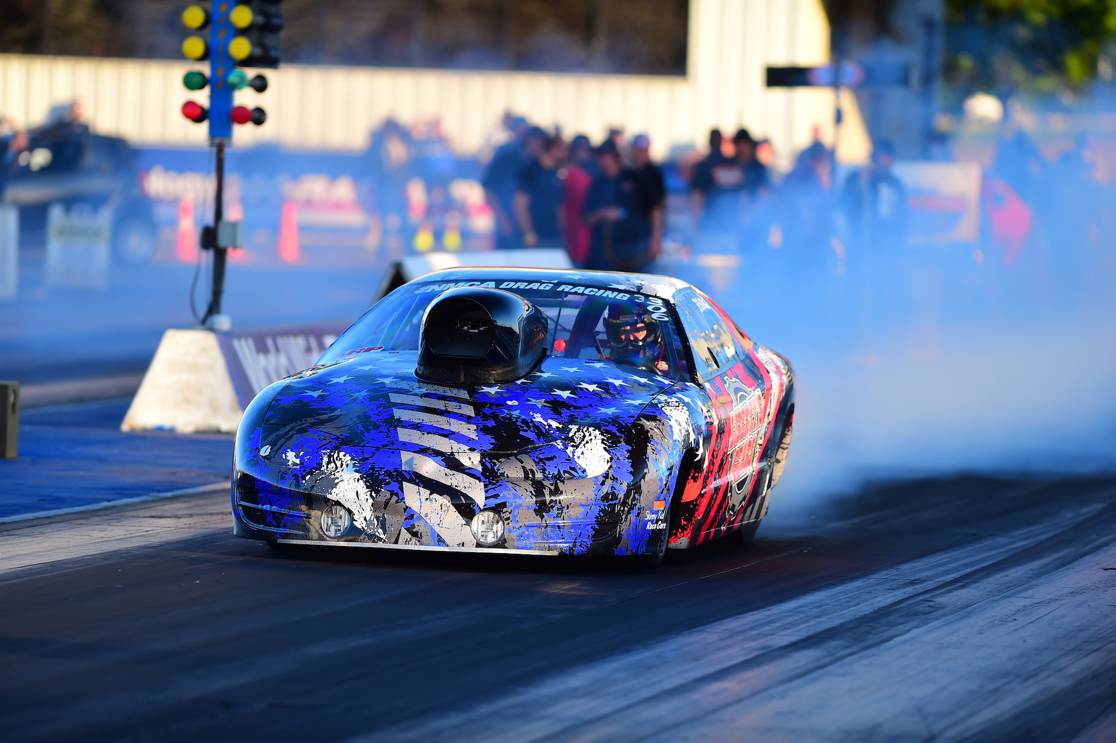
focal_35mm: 300
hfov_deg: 6.9
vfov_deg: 4.6
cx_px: 558
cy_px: 372
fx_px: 9294
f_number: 3.2
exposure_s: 1/400
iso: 250
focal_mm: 300
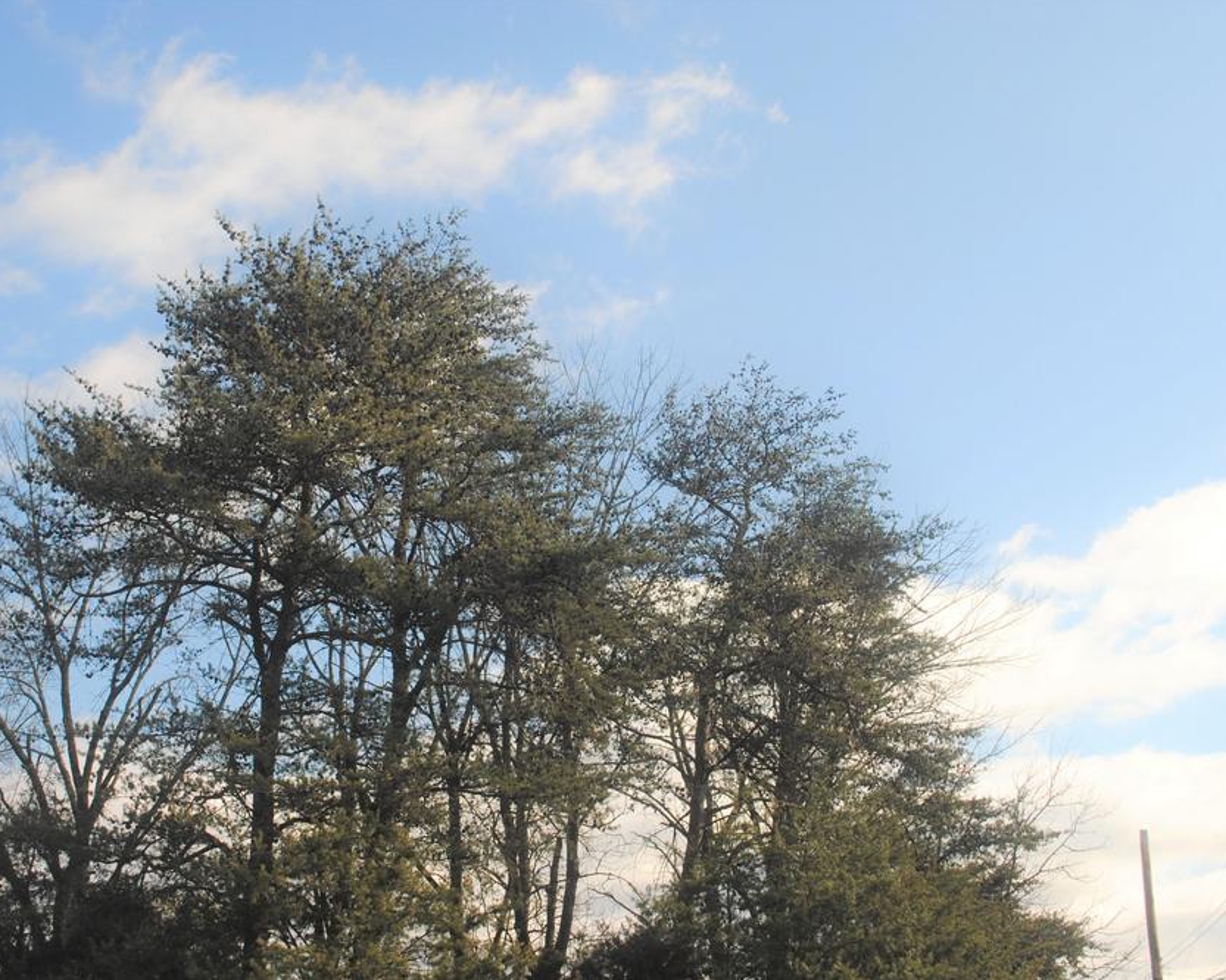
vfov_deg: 34.1
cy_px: 489
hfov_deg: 42.0
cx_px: 556
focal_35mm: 44
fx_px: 1596
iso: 100
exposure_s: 1/200
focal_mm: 26
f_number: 7.1
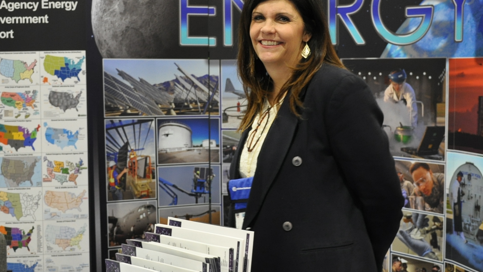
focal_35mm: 61
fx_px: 781
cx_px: 266
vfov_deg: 19.7
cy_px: 116
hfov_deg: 34.3
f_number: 3.8
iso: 800
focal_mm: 24
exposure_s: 1/40
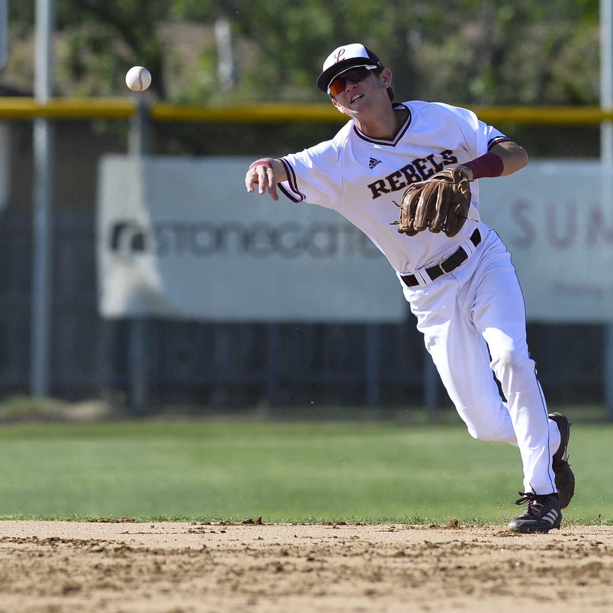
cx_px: 445
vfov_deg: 4.6
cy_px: 306
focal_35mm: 384
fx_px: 7693
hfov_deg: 4.6
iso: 500
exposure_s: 1/4000
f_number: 3.5
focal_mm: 300
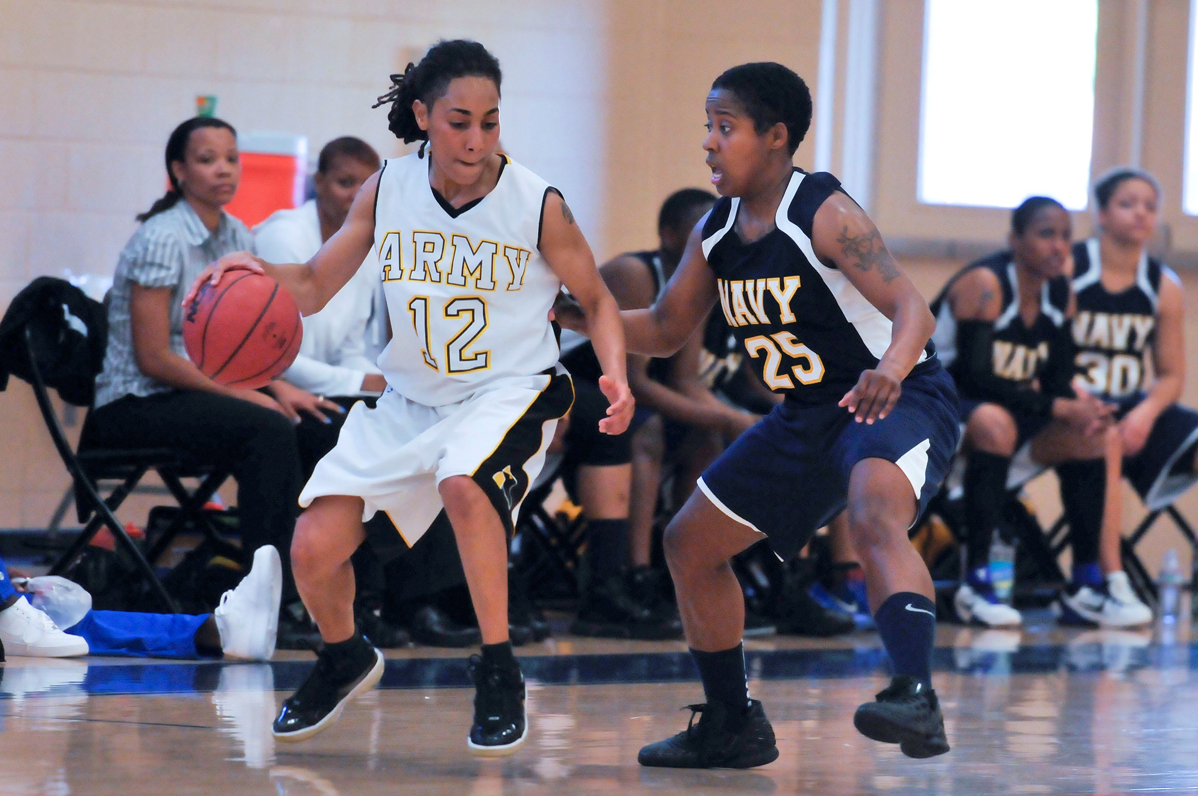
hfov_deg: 6.9
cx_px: 599
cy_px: 398
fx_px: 9971
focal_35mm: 300
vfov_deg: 4.6
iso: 1600
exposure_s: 1/640
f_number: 3.2
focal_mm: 200
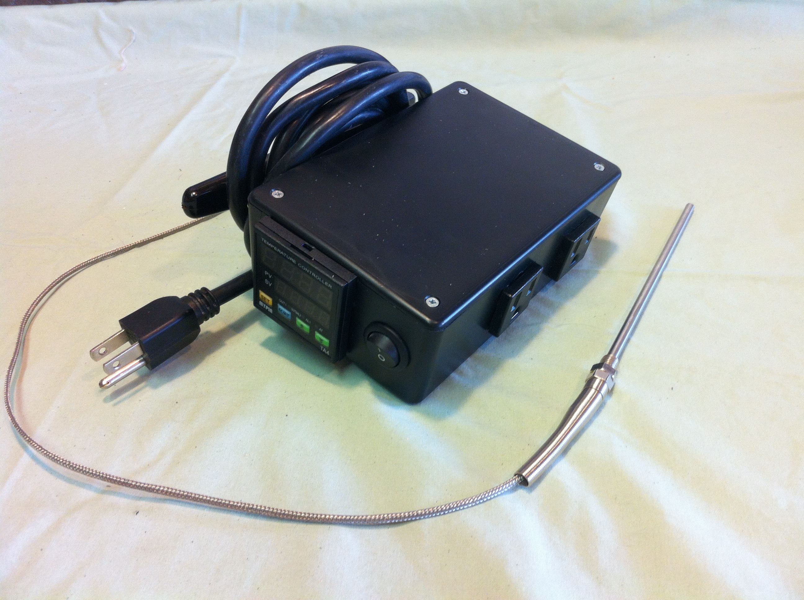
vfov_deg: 40.6
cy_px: 300
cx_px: 402
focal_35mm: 35
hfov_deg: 52.7
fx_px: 812
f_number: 2.8
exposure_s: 1/20
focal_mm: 3.85
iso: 80
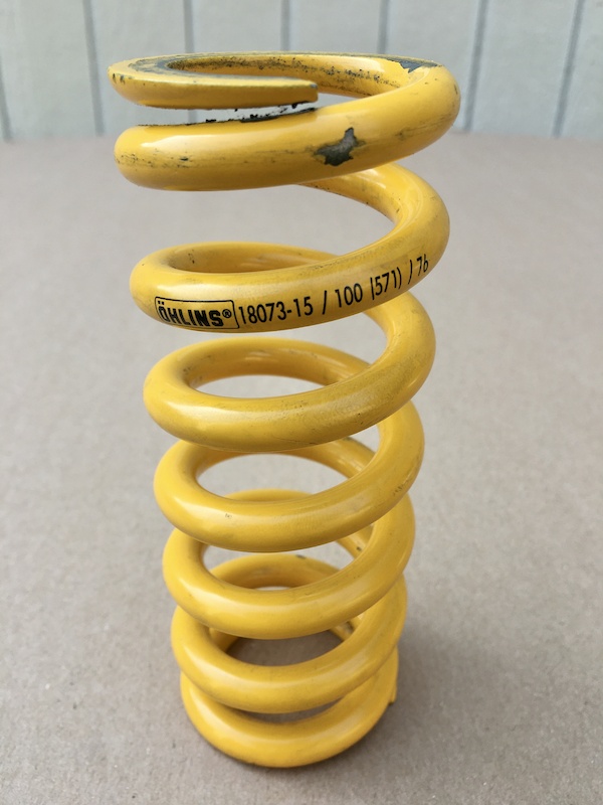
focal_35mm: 29
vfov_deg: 61.7
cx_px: 302
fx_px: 674
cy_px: 402
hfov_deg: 48.2
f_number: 2.2
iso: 25
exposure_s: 1/211
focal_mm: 4.15
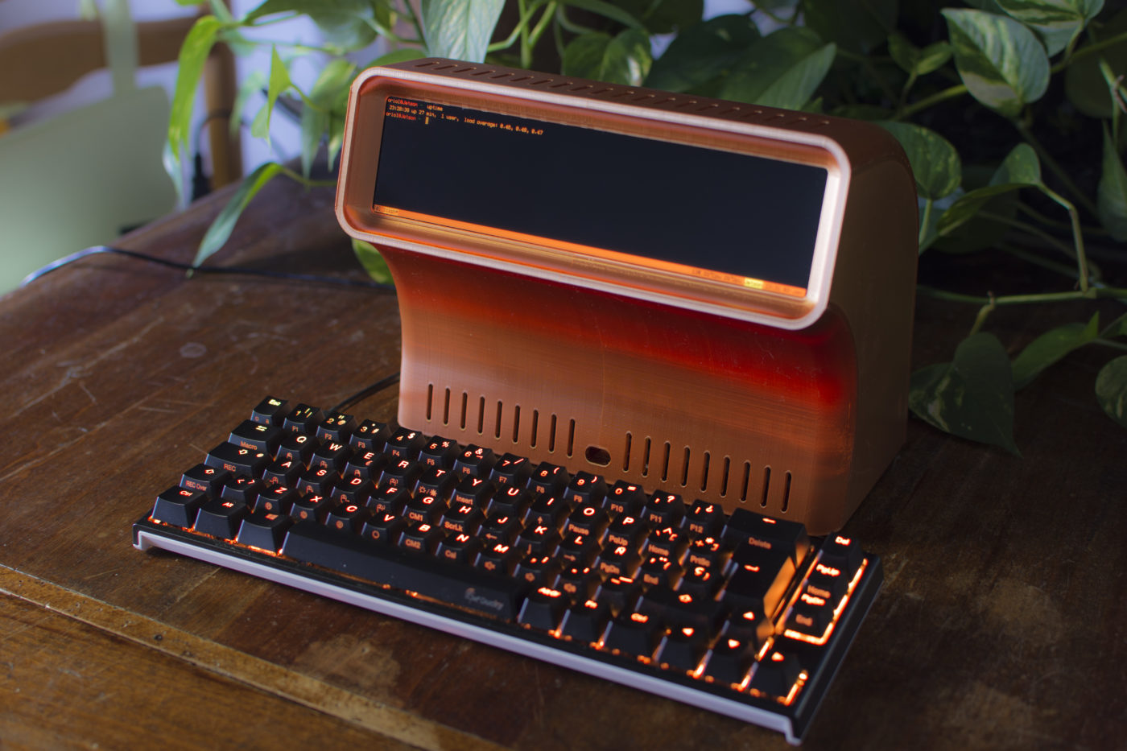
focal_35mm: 52
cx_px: 564
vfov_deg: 25.7
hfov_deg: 37.9
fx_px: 1643
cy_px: 376
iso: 100
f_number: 2.8
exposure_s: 4
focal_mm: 35
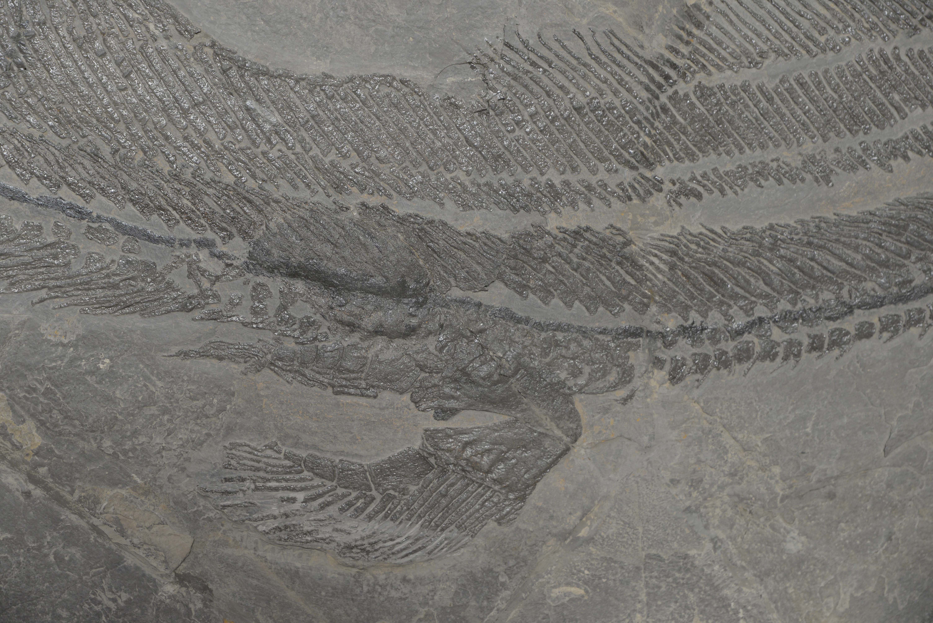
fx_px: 1815
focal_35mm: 70
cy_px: 312
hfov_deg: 28.8
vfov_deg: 19.5
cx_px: 466
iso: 800
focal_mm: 70
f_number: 4.8
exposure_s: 1/30
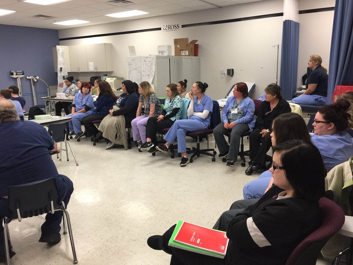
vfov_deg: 48.2
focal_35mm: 29
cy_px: 132
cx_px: 176
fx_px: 296
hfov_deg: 61.7
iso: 50
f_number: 2.2
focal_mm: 4.15
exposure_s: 1/30
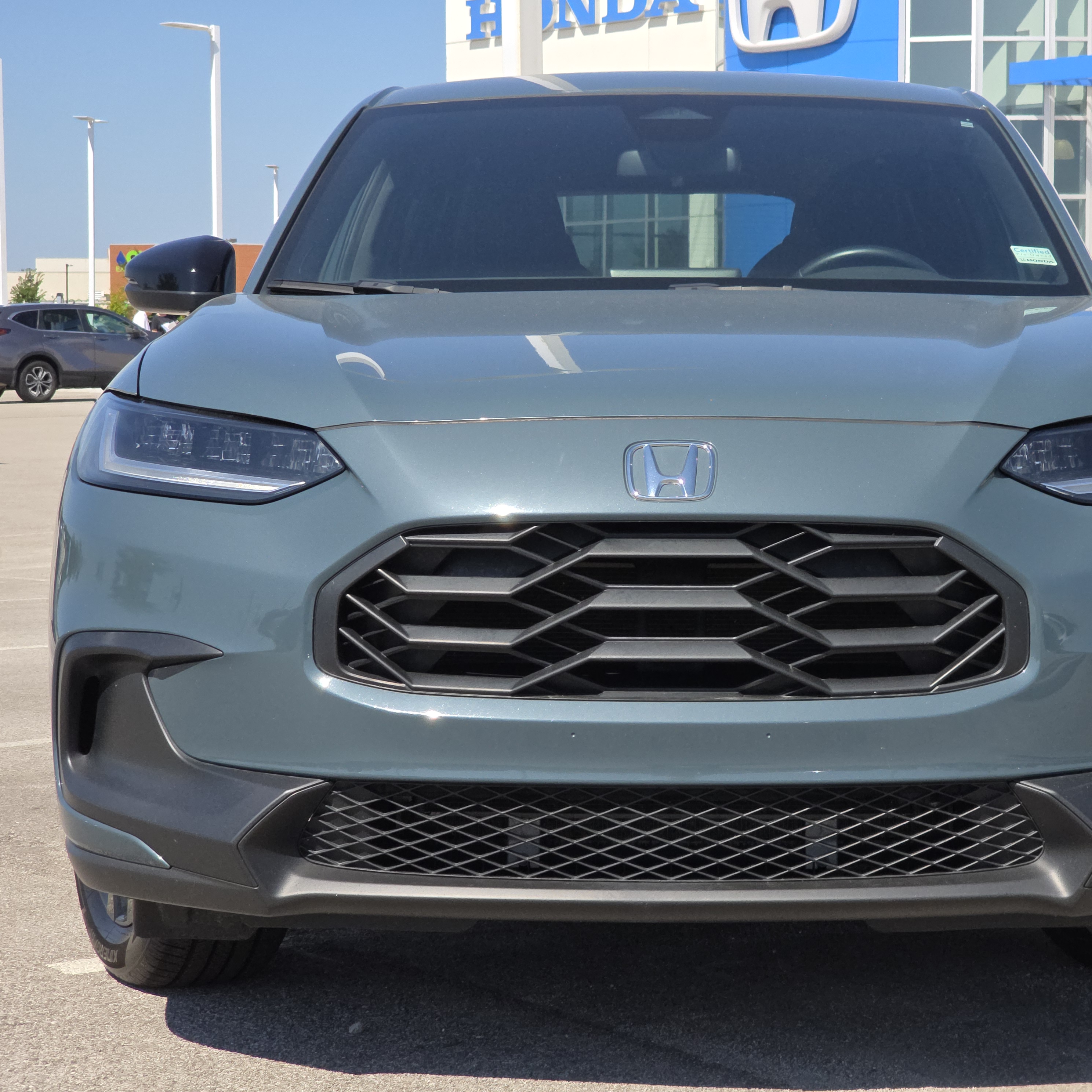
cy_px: 544
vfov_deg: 21.1
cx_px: 663
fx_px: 2927
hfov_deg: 21.1
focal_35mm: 82
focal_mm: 7.9
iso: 50
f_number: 2.4
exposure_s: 1/1889
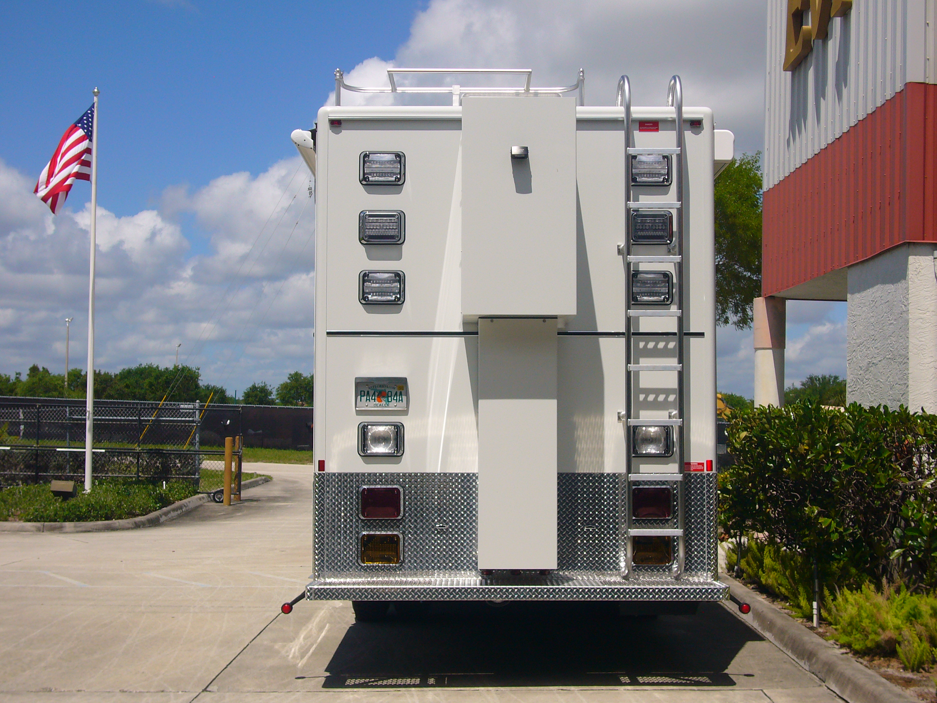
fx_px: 1462
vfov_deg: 27.0
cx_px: 468
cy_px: 352
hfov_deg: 35.5
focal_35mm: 54
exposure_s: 1/400
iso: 80
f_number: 8
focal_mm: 8.8
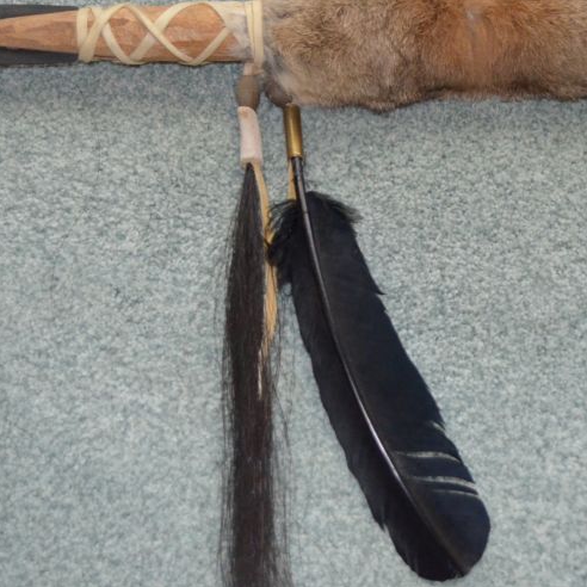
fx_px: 1343
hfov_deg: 24.5
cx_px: 406
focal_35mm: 70
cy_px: 103
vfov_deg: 24.2
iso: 2200
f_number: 4
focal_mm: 22
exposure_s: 1/60
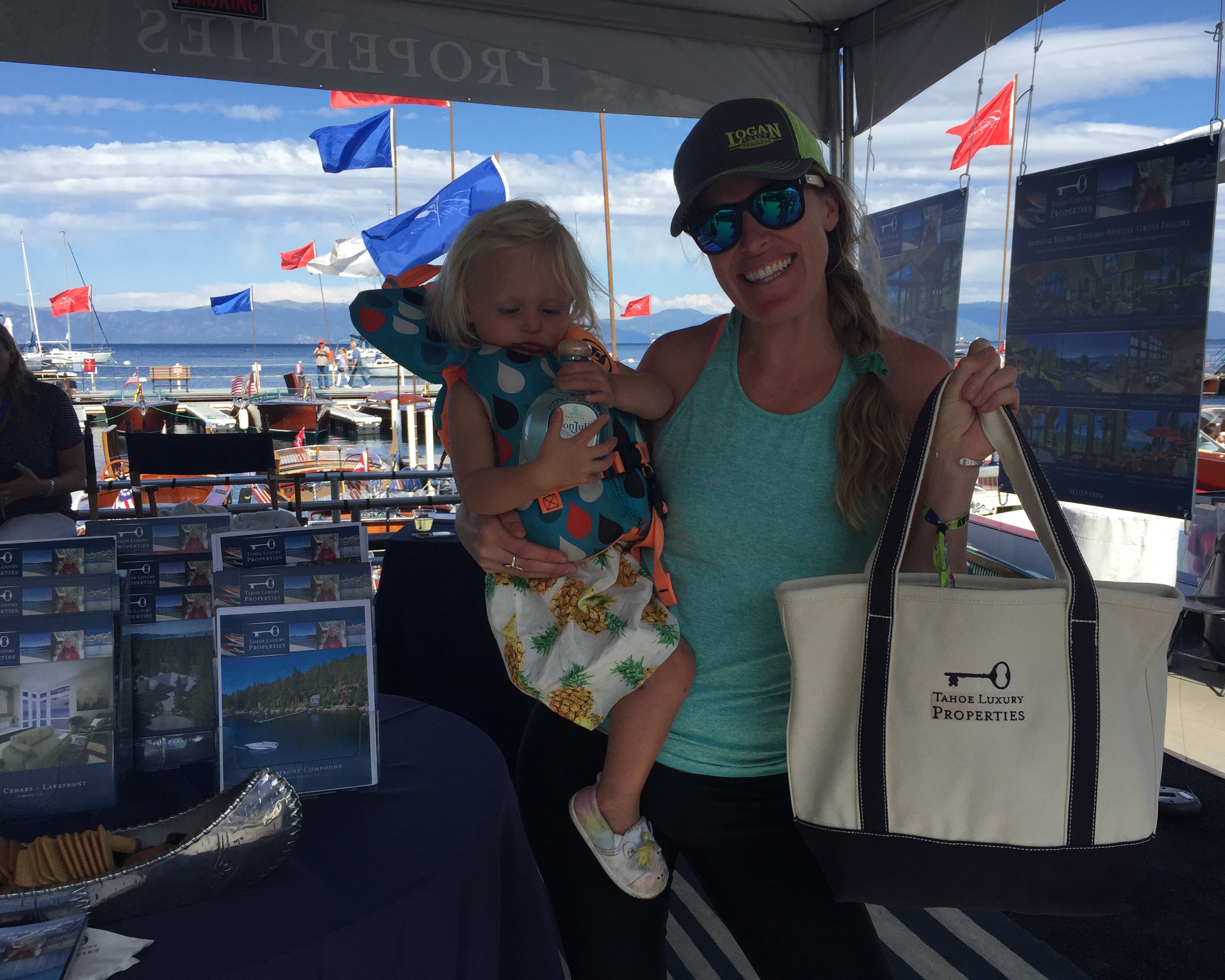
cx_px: 668
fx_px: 1124
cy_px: 495
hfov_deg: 57.1
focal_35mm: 31
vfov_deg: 47.1
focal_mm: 4.15
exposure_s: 1/1464
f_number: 2.2
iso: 32
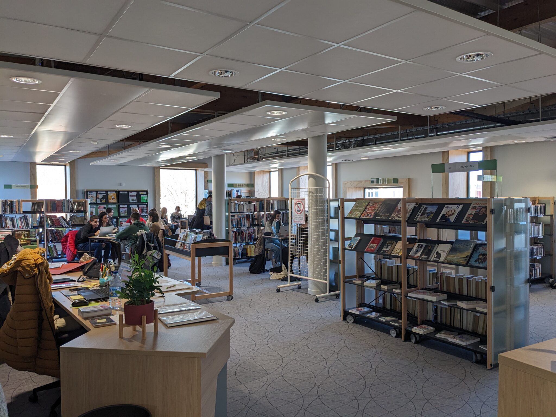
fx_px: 434
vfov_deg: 51.4
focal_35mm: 27
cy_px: 208
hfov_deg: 65.3
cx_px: 278
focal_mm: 4.38
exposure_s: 1/137
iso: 57
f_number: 1.73
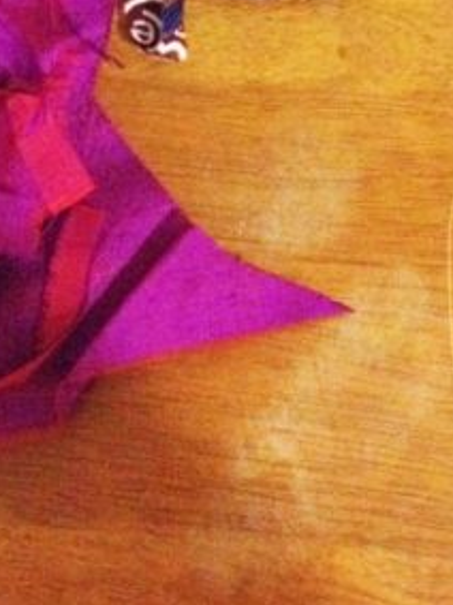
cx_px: 205
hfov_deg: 14.9
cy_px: -71
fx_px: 1729
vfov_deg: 19.0
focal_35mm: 99
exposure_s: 1/15
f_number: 2.4
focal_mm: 4.28
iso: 800
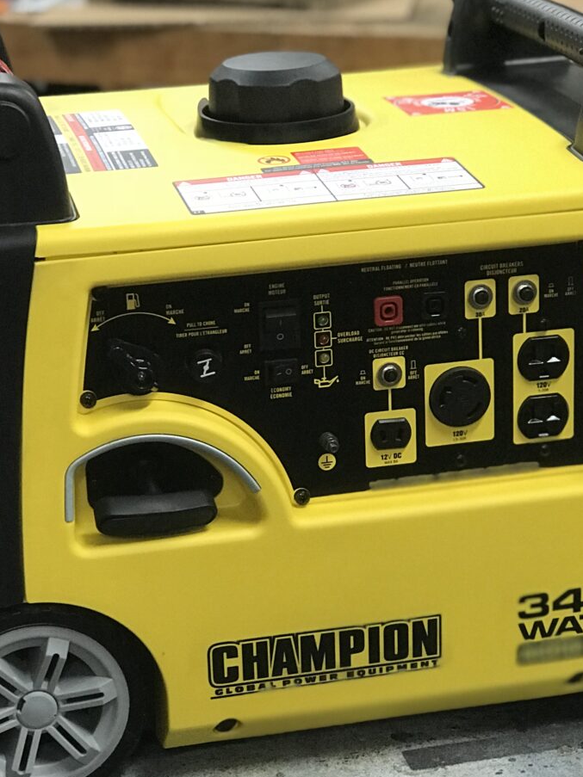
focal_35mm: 97
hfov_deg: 15.2
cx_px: 289
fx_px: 2179
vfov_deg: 20.2
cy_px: 384
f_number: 2.8
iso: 400
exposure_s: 1/60
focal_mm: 6.6
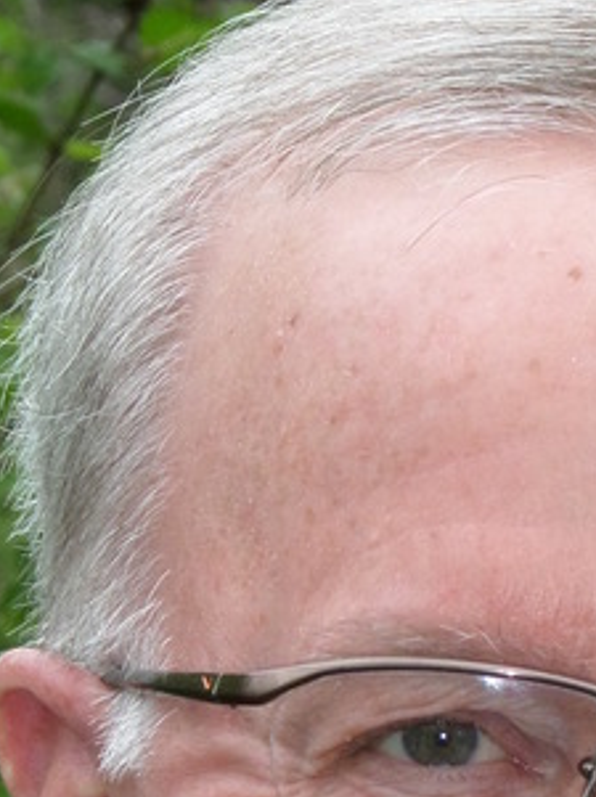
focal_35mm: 416
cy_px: 809
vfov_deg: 4.8
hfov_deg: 3.6
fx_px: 9570
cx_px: 583
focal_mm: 24.1
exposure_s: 1/180
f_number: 5.8
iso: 160
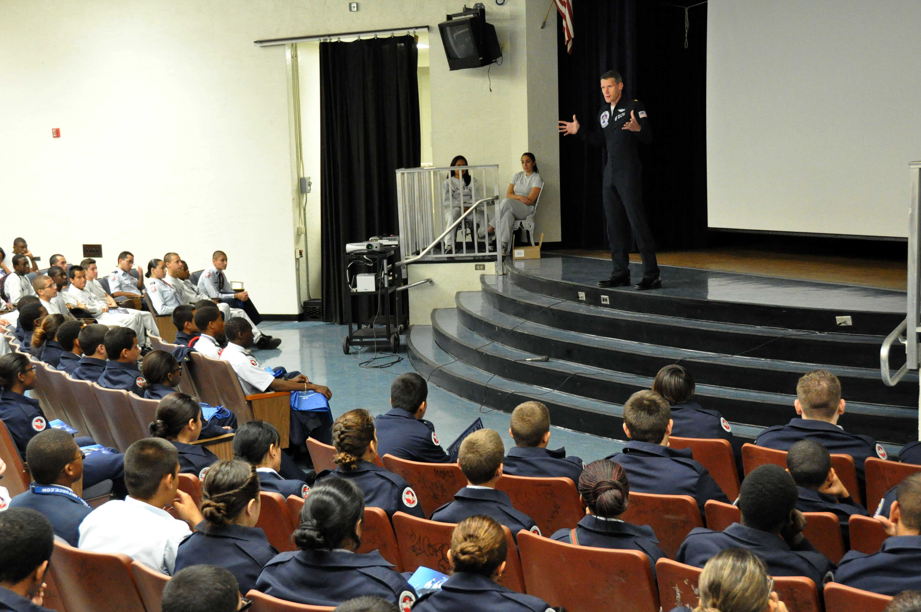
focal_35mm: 56
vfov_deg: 24.1
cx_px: 411
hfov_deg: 35.6
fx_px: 1431
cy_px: 344
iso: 3200
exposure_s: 1/30
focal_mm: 32
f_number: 5
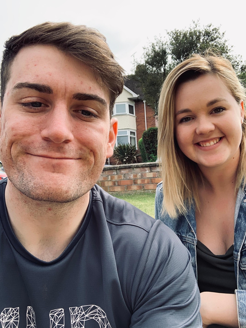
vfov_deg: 56.8
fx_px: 303
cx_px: 123
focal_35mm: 32
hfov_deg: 44.2
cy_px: 164
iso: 16
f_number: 2.2
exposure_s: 1/406
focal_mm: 2.87
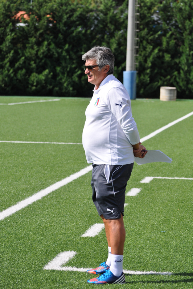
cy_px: 144
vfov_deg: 15.2
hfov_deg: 10.1
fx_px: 1087
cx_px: 96
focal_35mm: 135
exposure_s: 1/2000
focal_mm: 90
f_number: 7.1
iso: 400
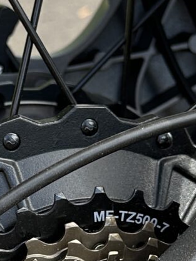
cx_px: 58
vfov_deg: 13.4
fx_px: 1111
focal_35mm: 147
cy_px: 165
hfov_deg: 10.1
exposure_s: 1/491
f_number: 1.78
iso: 80
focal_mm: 6.86
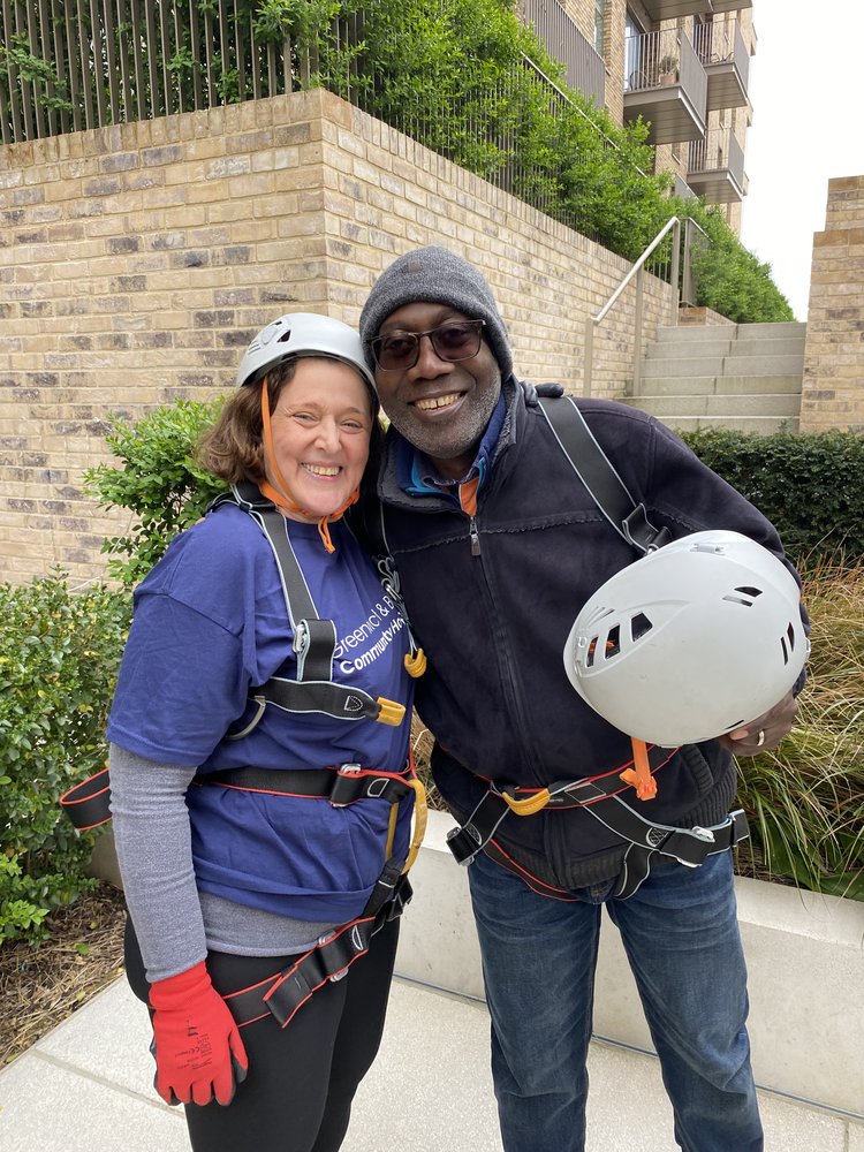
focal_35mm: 26
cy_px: 576
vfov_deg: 67.3
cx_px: 432
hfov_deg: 53.1
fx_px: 865
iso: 32
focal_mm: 4.25
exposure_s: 1/186
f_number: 1.8
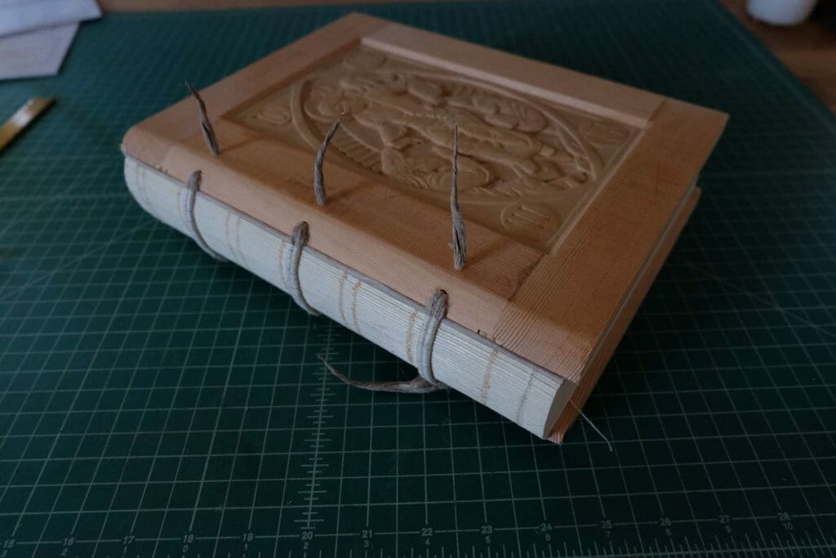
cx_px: 418
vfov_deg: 53.1
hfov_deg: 73.7
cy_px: 279
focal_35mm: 24
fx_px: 557
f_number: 3.5
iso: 1600
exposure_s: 1/160
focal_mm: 16
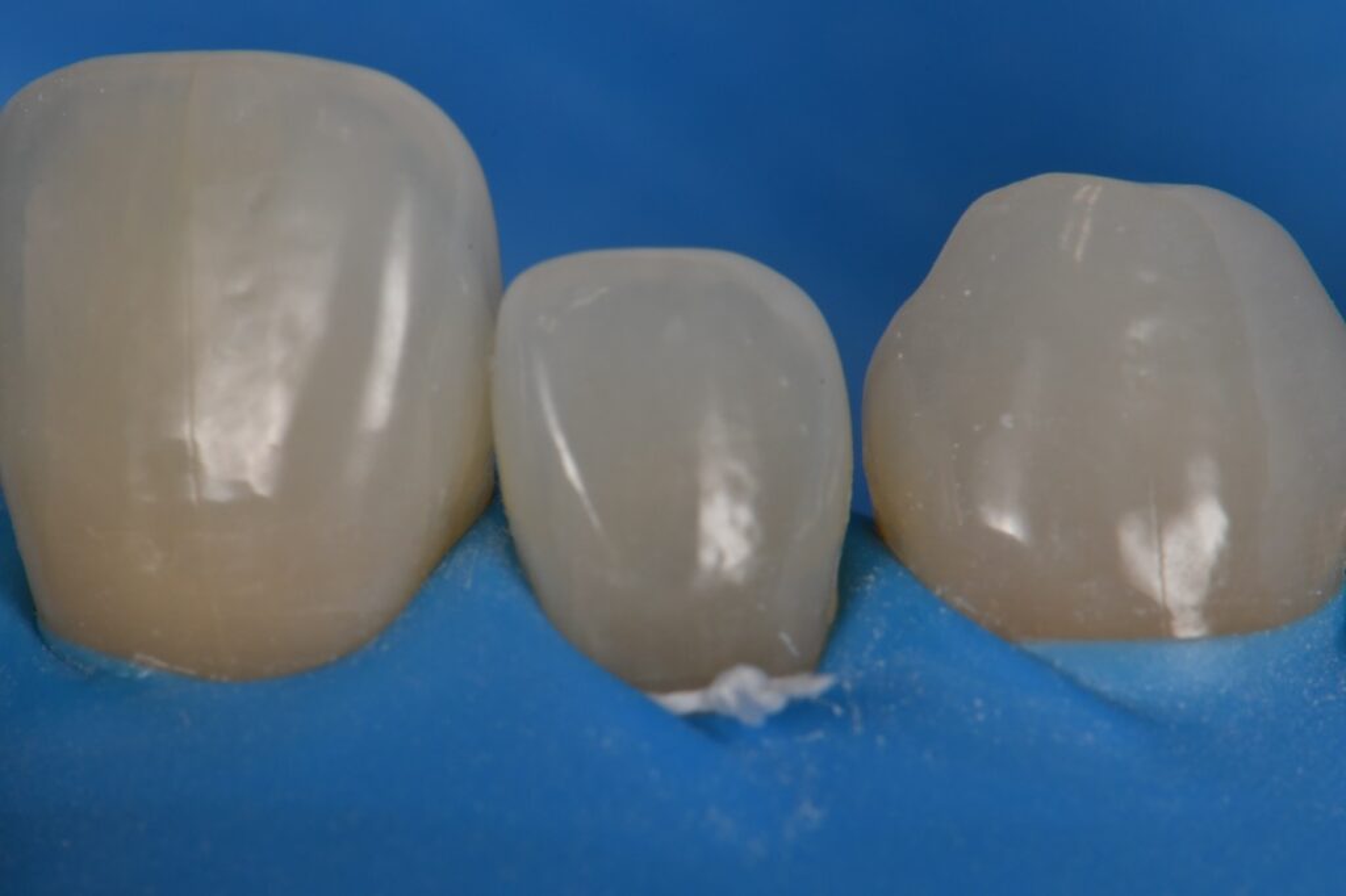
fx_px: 5868
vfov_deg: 8.7
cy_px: 448
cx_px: 673
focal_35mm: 157
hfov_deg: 13.1
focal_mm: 105
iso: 200
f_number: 32
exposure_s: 1/160
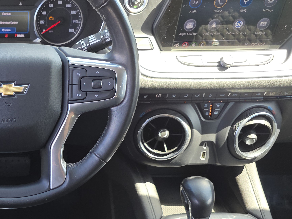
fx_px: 447
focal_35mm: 53
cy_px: 177
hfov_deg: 33.5
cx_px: 9
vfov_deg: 27.0
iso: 40
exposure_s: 1/180
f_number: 1.7
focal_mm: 6.3
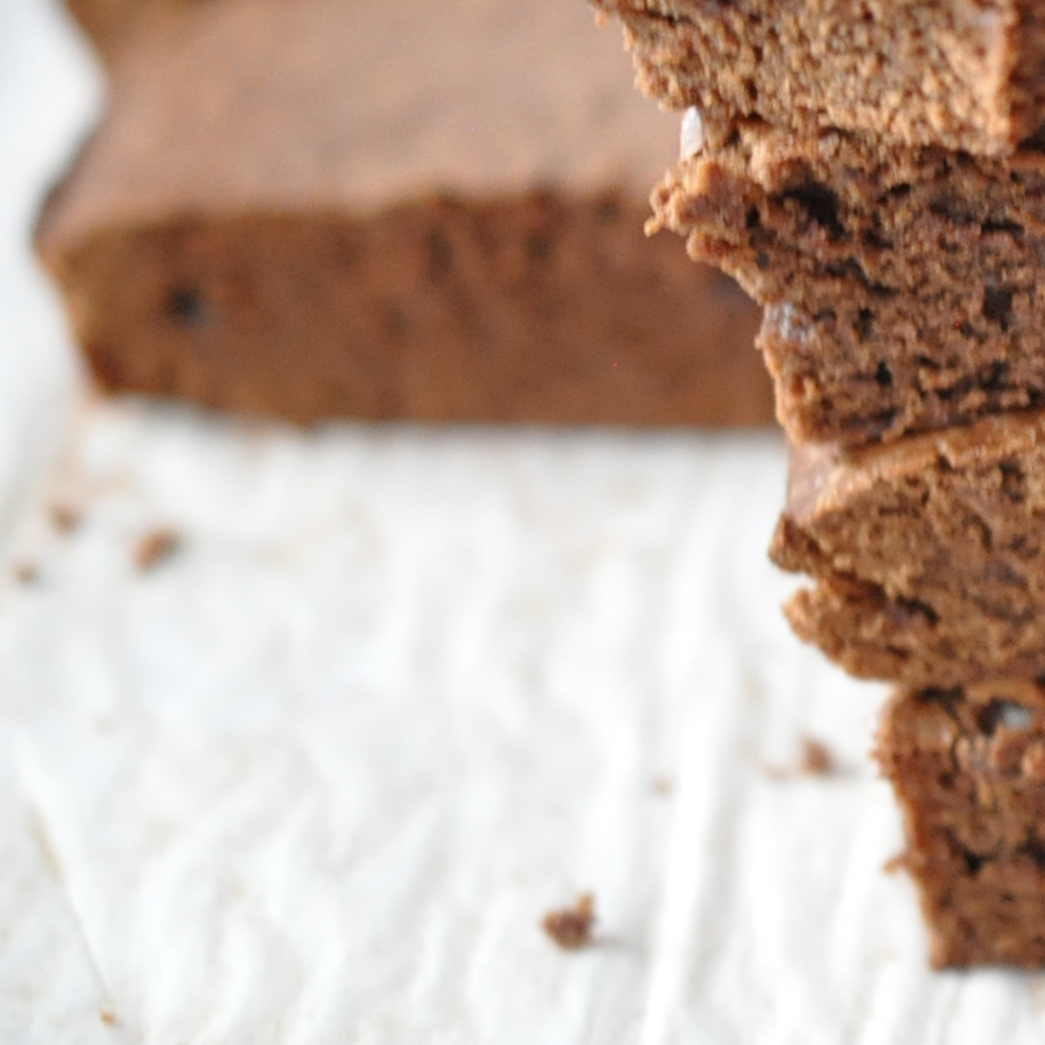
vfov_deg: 11.7
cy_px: 182
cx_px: 1399
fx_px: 5089
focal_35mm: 149
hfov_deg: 11.4
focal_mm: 40
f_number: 3
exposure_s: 1/50
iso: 2500
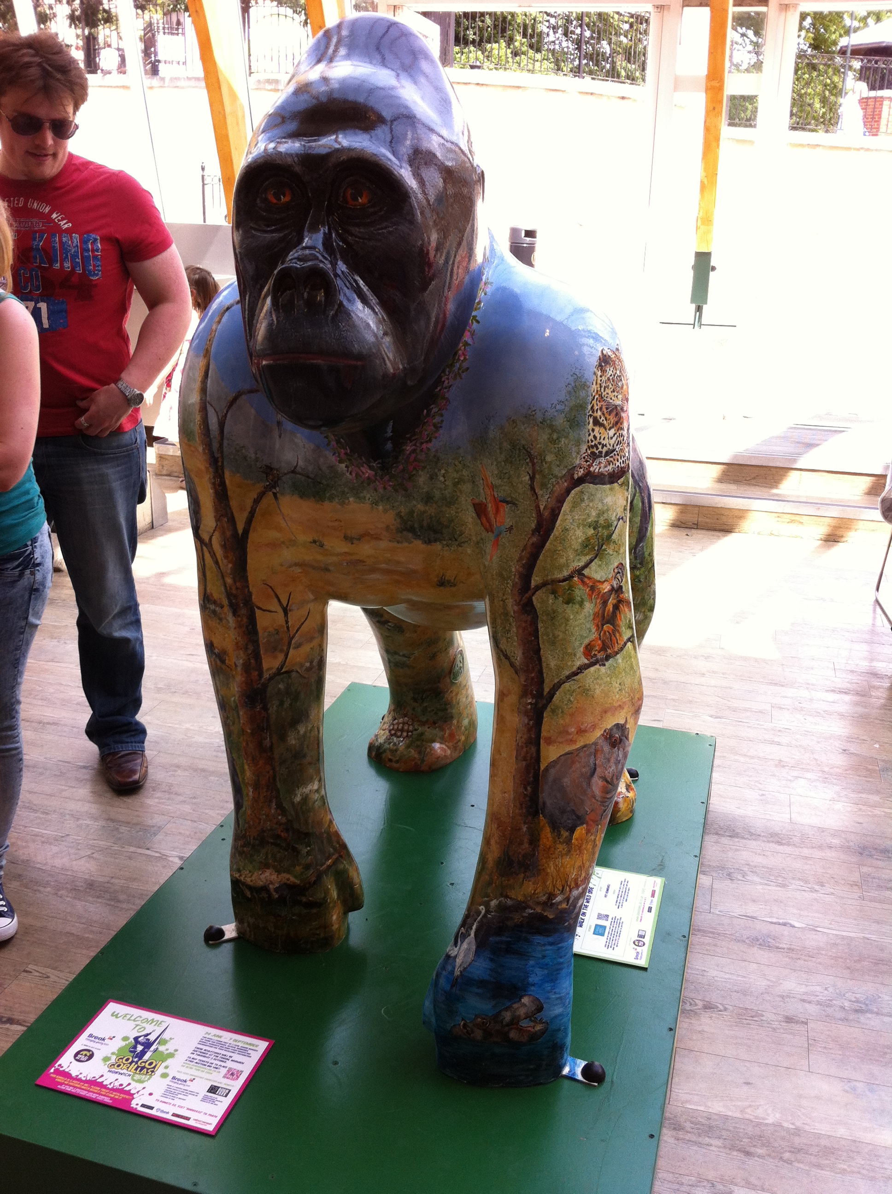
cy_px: 597
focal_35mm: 35
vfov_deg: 52.7
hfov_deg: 40.6
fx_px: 1206
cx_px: 446
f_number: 2.8
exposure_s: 1/172
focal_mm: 3.85
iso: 80
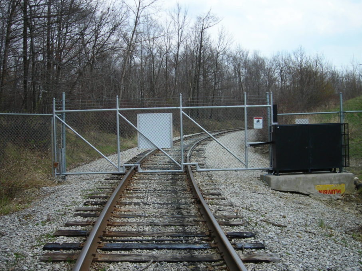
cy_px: 136
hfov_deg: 43.8
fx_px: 450
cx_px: 179
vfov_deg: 33.6
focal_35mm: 43
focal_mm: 6.3
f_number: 3.2
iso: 50
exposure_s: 1/567
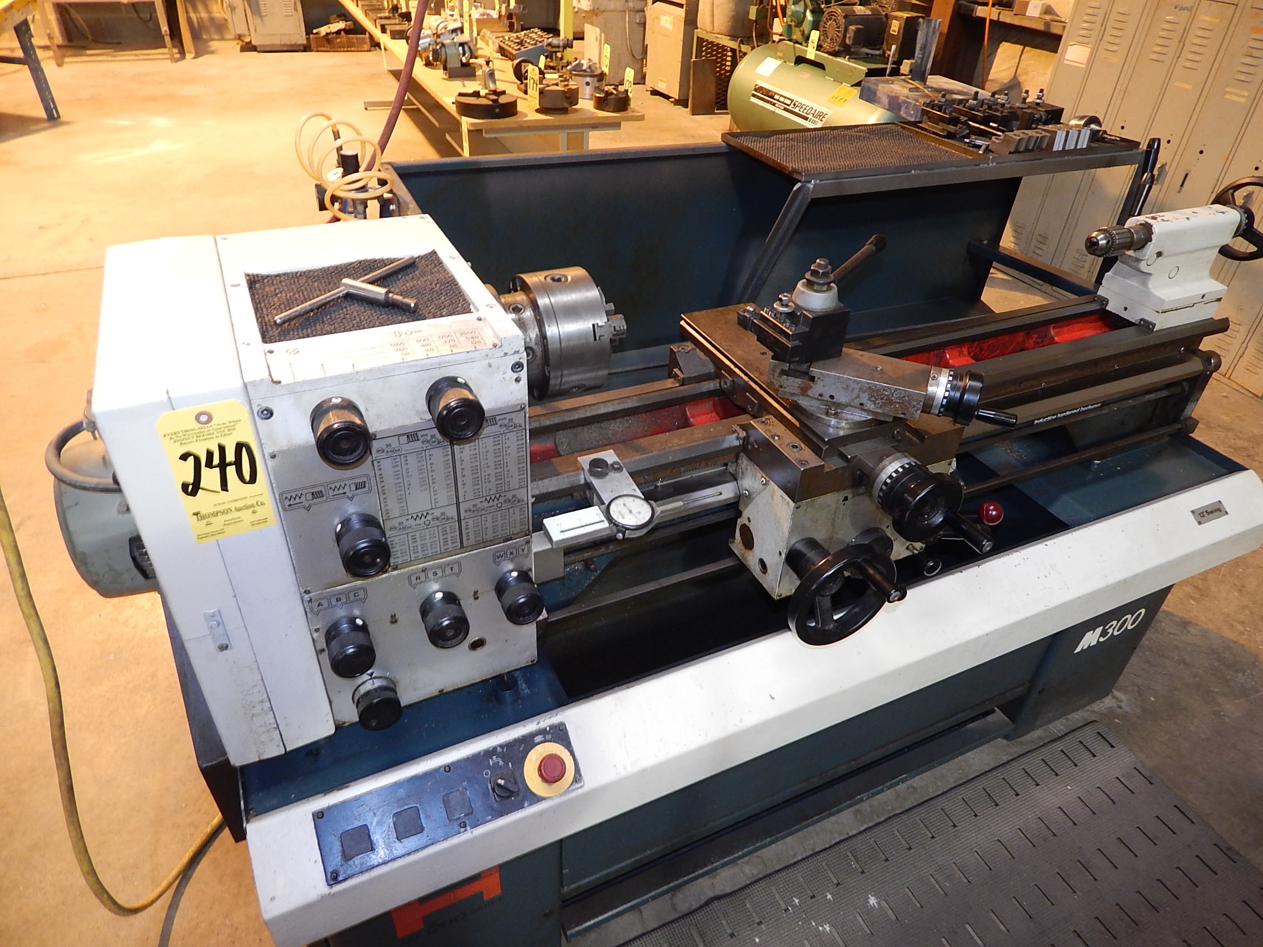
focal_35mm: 23
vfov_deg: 58.9
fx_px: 839
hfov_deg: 73.9
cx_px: 632
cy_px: 474
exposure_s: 1/6
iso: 200
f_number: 3
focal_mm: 4
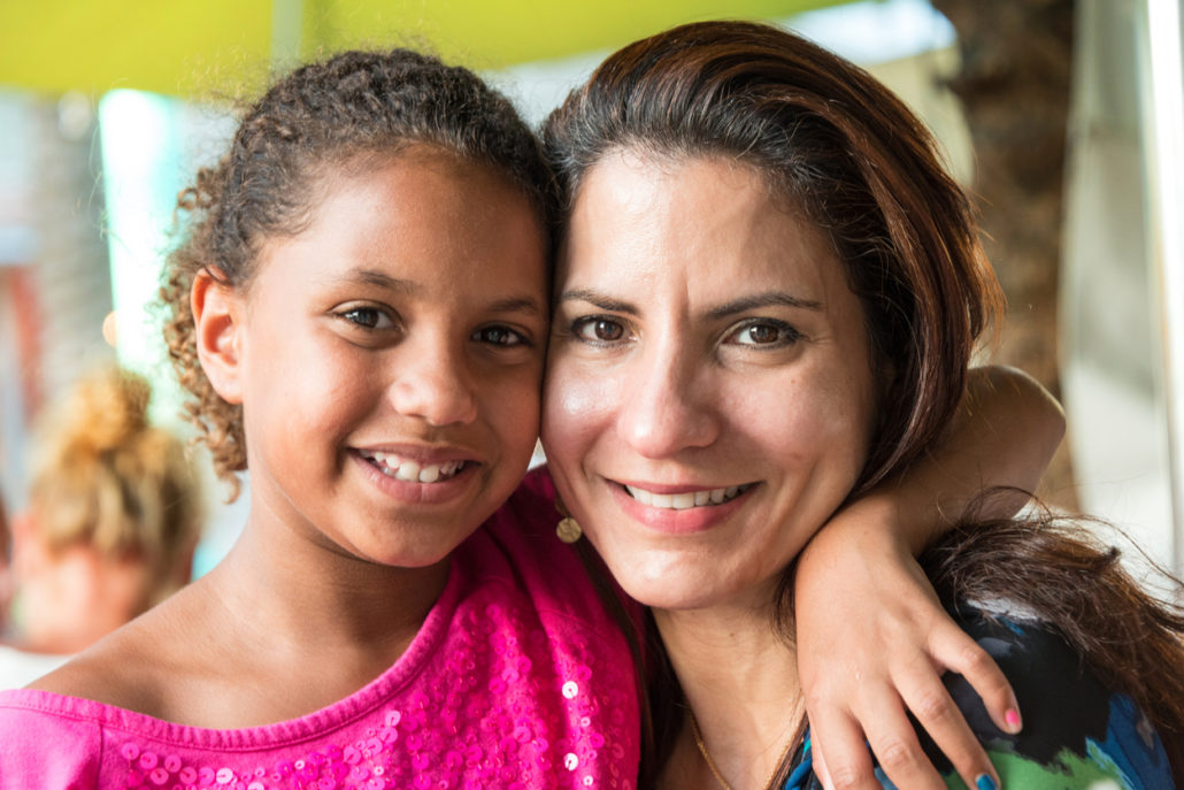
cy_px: 395
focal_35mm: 125
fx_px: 4111
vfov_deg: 11.0
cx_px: 592
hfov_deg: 16.4
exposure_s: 1/100
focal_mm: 125
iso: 1600
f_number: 7.1
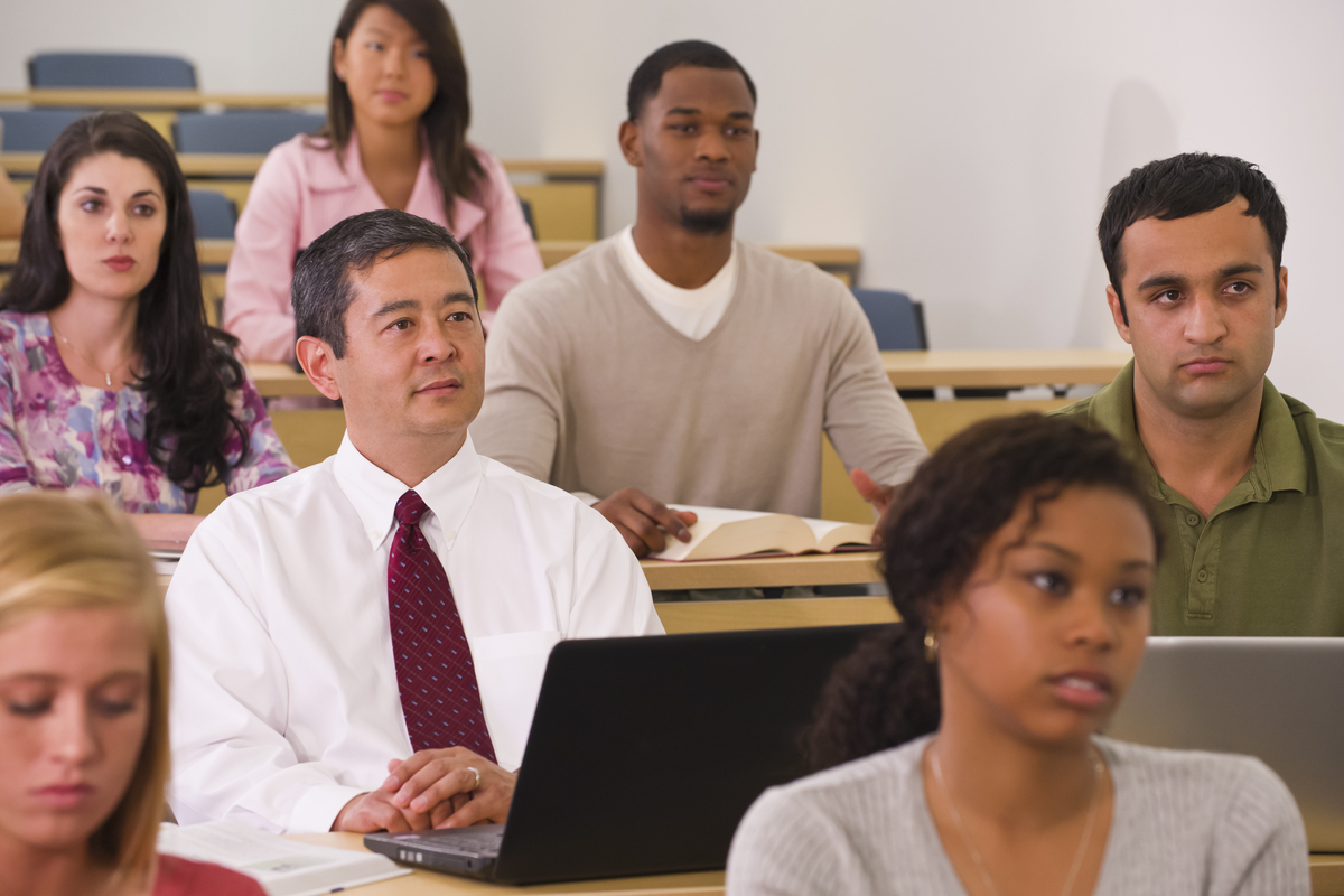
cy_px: 448
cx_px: 672
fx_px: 4853
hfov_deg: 15.8
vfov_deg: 10.5
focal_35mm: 130
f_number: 6.3
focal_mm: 130
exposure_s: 1/200
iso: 1600
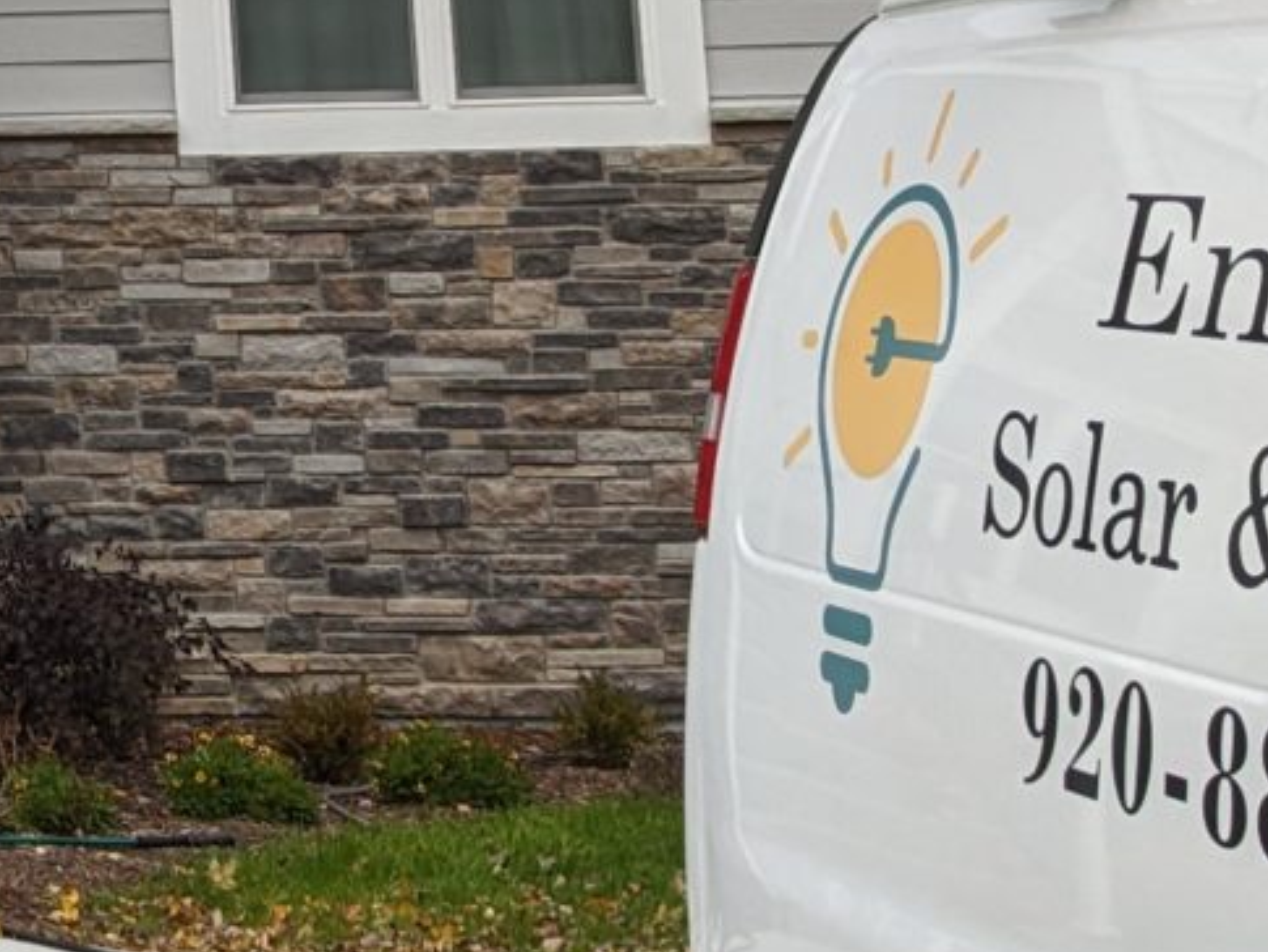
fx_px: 4177
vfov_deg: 12.3
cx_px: -698
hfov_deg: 15.7
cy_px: -560
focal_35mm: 114
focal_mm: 4.38
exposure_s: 1/1462
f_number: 1.73
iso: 75
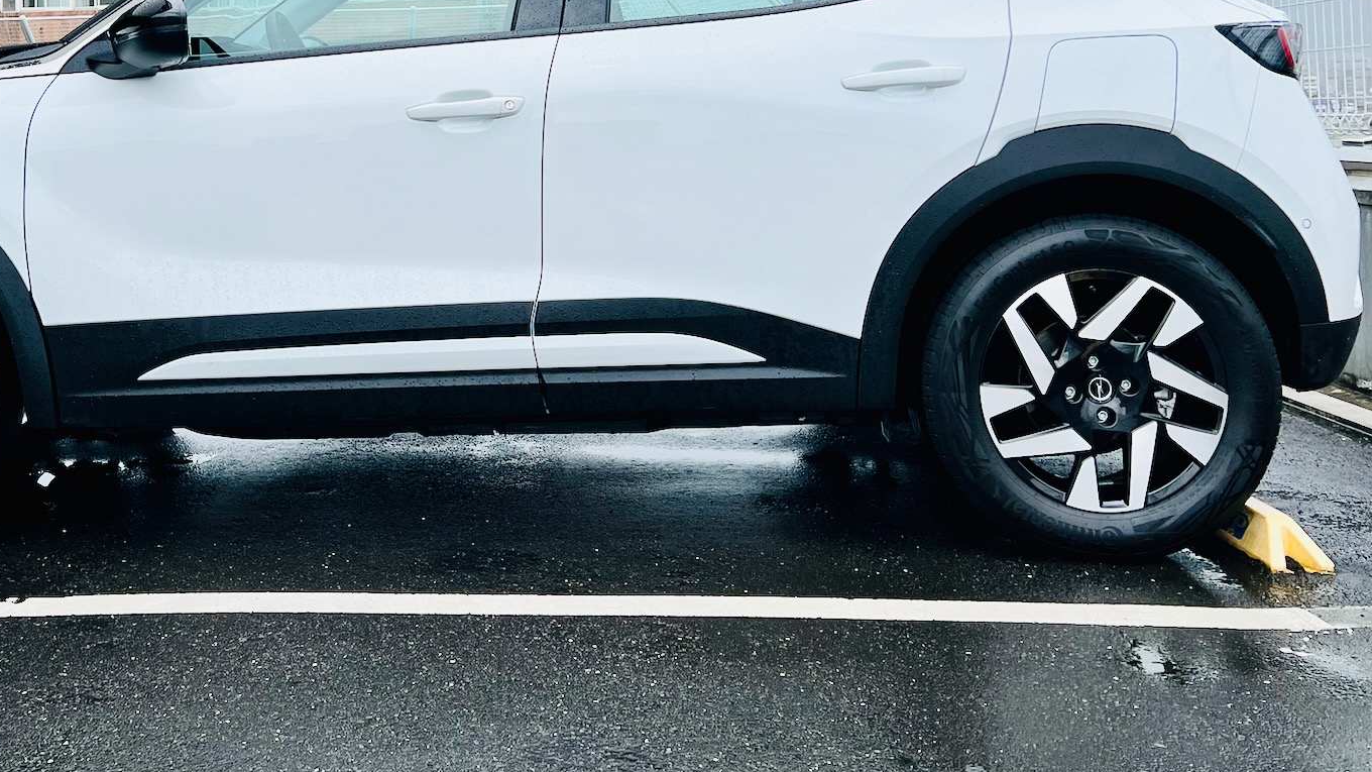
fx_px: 1455
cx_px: 437
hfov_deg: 49.4
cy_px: 56
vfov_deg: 28.4
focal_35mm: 40
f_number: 1.5
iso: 50
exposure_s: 1/7463
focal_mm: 5.7
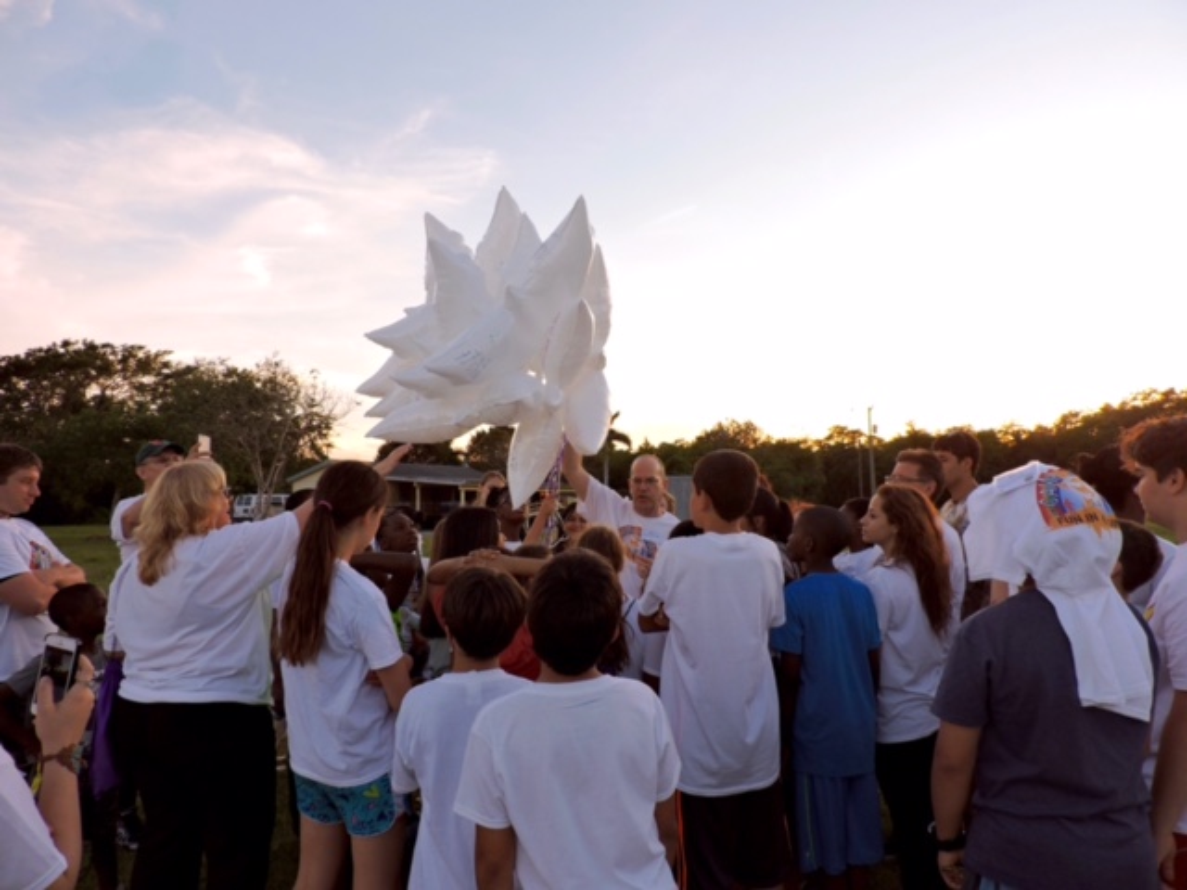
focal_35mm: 24
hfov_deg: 71.6
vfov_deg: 56.8
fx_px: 823
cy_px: 445
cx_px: 594
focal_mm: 4.3
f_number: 3
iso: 100
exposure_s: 1/125
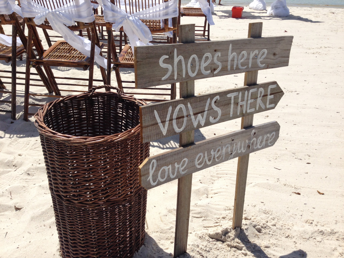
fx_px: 328
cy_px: 129
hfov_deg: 55.4
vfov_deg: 42.9
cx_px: 172
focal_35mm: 33
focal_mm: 4.12
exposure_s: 1/2169
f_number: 2.4
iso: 50
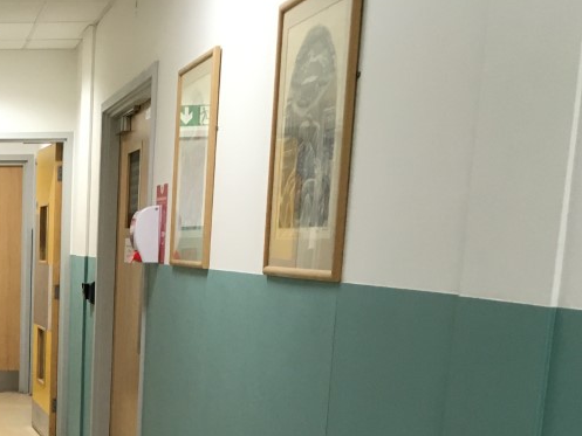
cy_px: 514
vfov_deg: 19.8
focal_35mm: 70
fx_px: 1177
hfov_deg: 25.6
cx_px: -64
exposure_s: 1/33
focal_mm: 4.15
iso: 64
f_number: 2.2
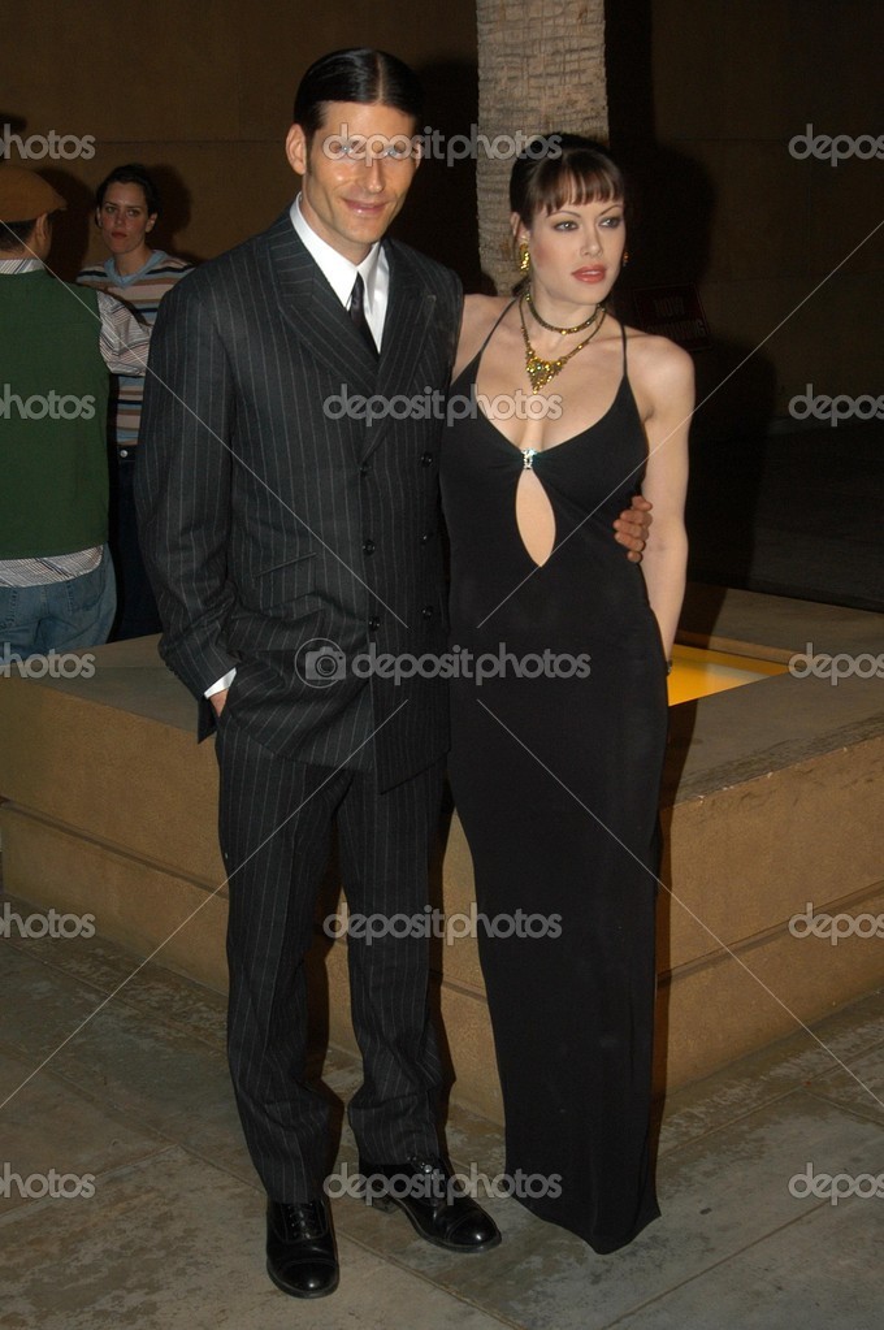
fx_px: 1495
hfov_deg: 32.9
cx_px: 442
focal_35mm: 40
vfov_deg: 48.0
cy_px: 665
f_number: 5.6
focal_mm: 27
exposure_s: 1/180
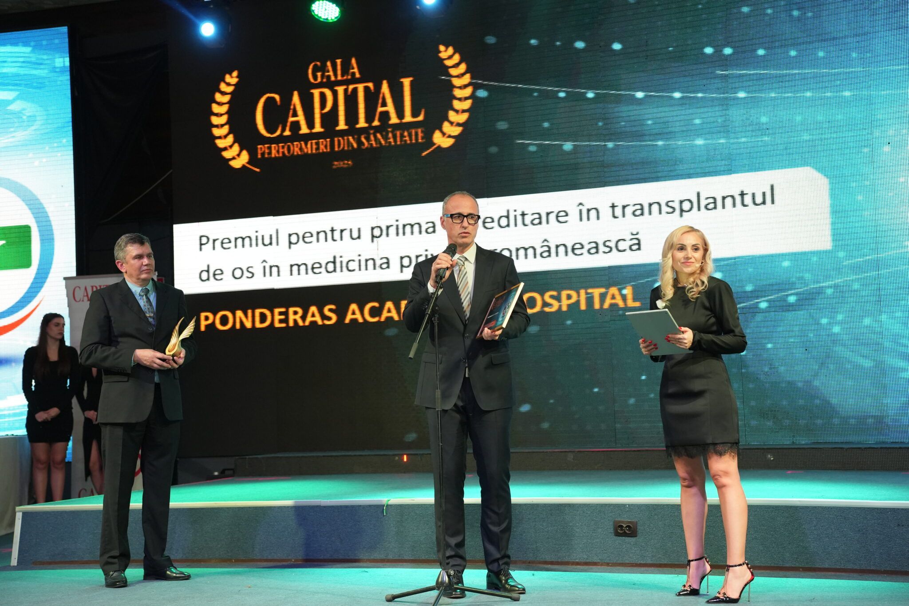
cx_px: 454
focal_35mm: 55
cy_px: 303
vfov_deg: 24.6
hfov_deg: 36.2
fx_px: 1389
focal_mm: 55
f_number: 3.2
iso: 3200
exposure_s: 1/250
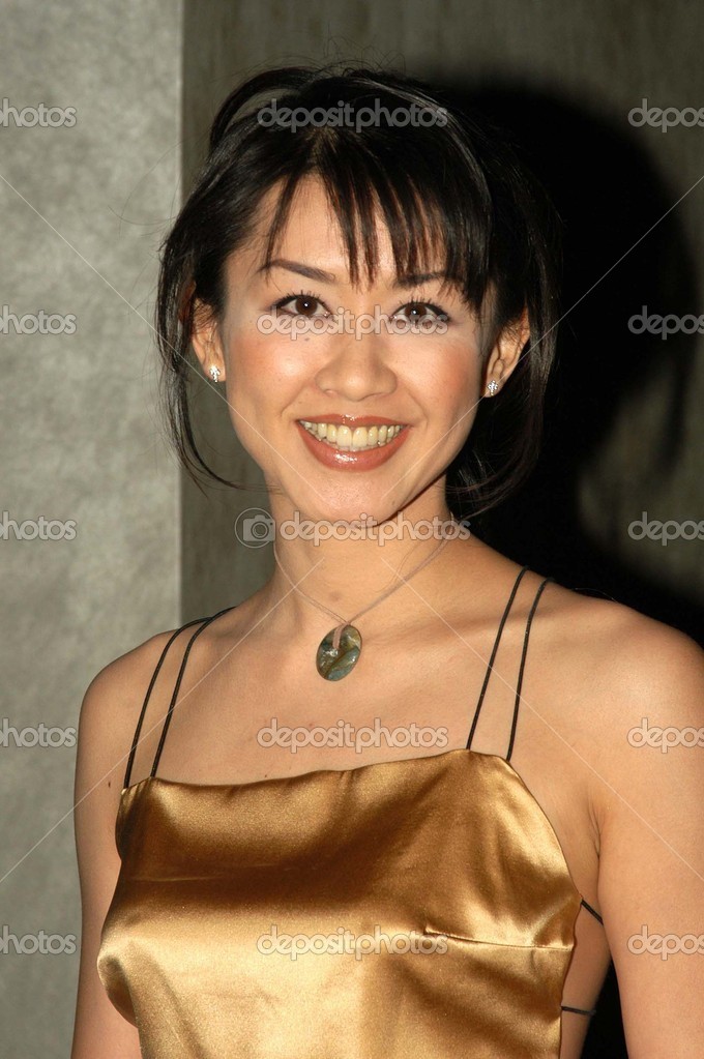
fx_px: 3747
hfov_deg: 10.7
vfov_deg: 16.1
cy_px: 530
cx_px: 352
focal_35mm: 128
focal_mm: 85
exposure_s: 1/200
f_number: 6.3
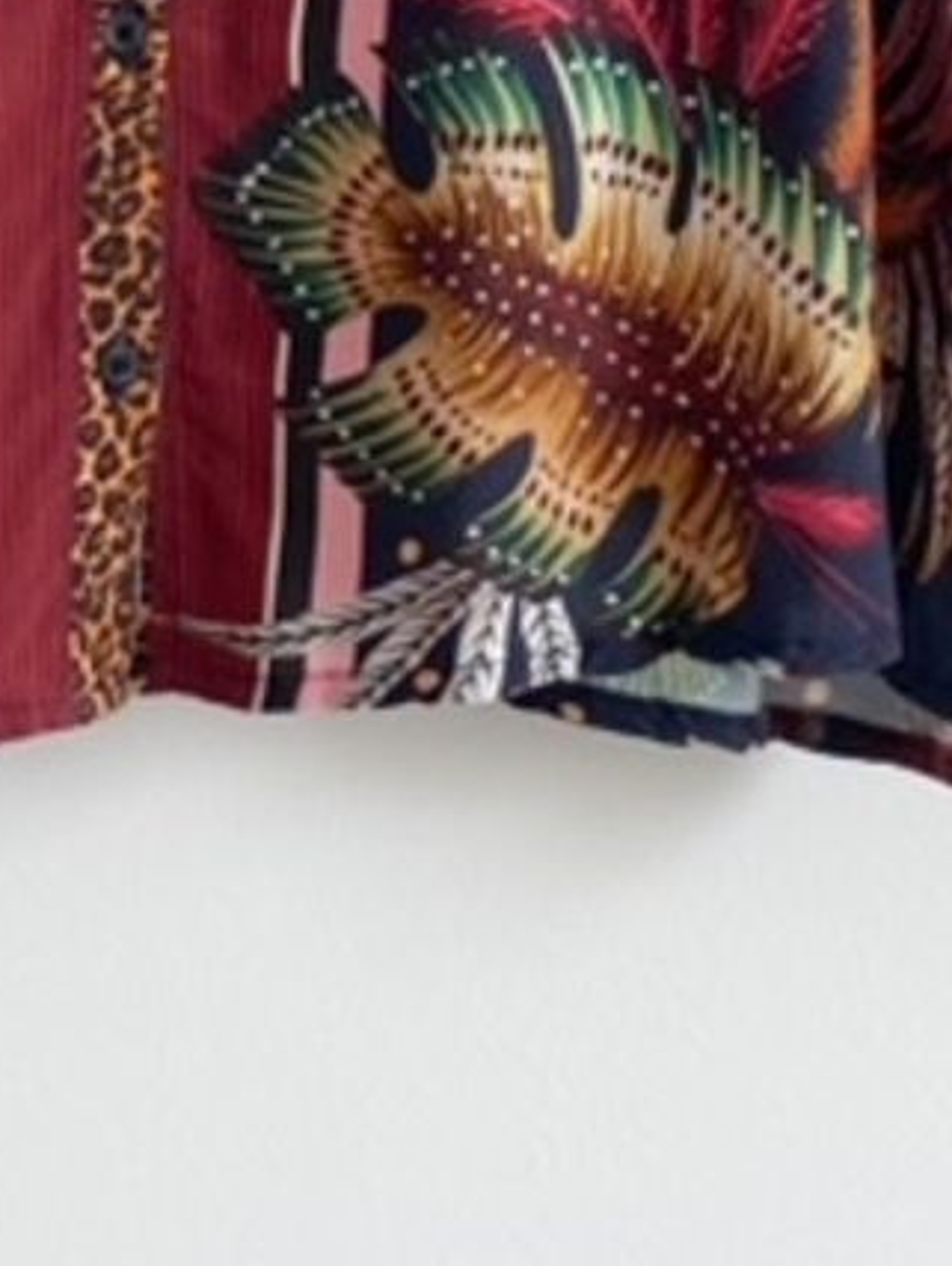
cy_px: -205
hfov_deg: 19.7
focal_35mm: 73
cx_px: 56
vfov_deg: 24.4
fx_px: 2673
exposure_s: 1/140
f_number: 1.8
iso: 32
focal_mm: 4.25
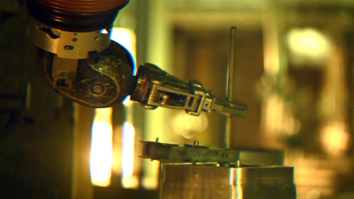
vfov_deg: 5.8
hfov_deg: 10.3
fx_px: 1971
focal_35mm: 210
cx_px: 177
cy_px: 103
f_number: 6.3
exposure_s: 1/30
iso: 8000
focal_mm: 200
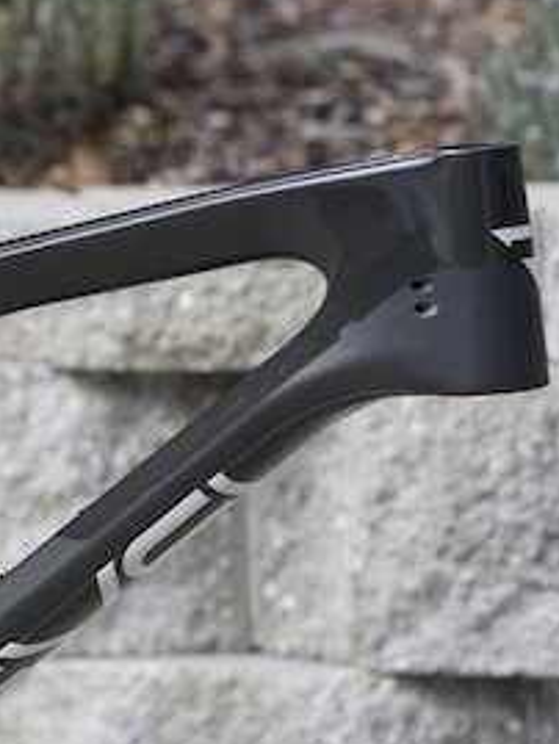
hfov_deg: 3.8
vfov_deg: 5.1
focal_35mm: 386
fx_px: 8305
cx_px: -360
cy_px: 391
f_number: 4
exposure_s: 1/250
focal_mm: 135
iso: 100
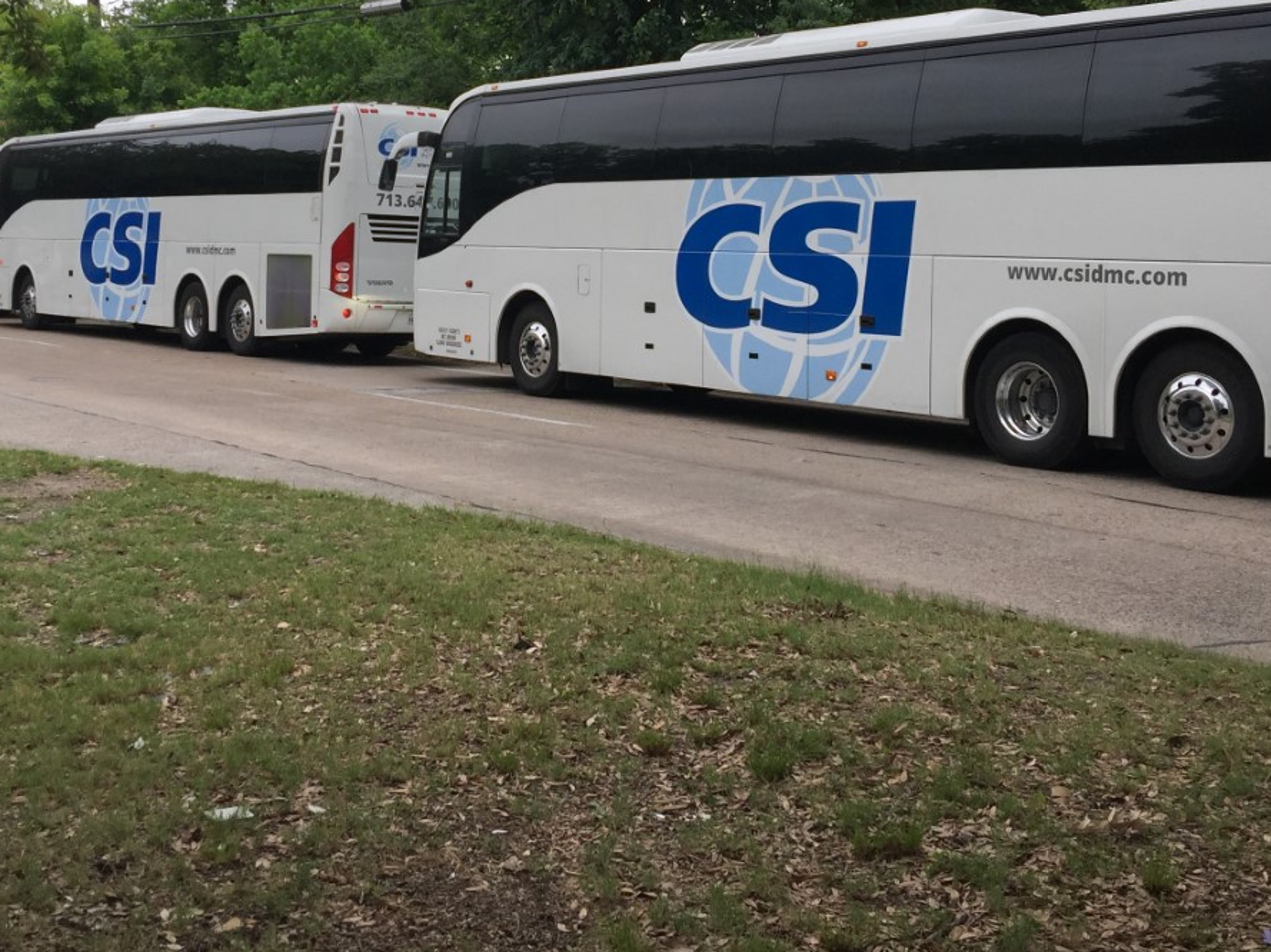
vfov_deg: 30.4
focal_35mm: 47
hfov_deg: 40.4
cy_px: 262
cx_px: 555
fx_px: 1725
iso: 32
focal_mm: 4.15
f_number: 2.2
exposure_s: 1/455
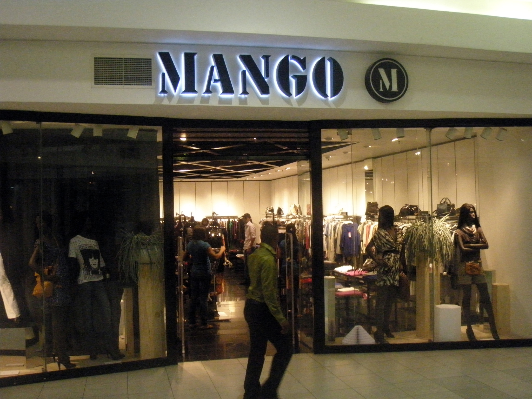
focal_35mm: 38
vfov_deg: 37.7
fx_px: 584
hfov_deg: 49.0
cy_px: 200
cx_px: 266
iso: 800
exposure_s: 1/125
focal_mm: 6.7
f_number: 3.5
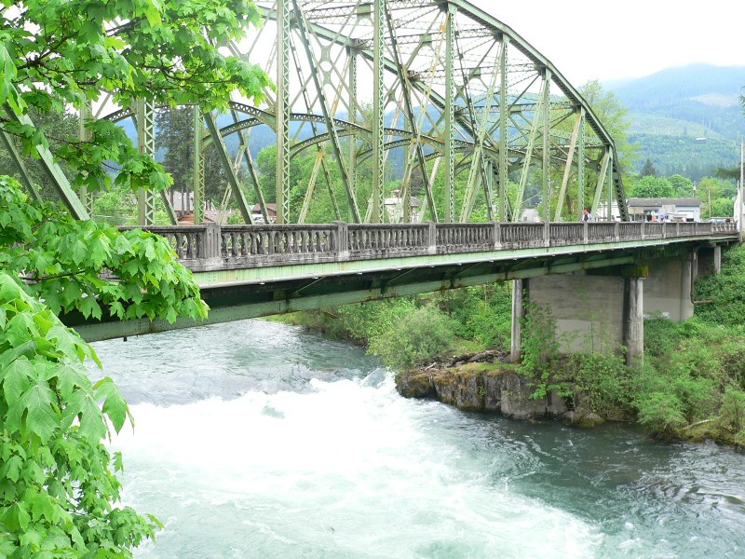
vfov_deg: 32.2
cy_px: 280
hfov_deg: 42.1
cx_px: 372
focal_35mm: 45
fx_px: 968
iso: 80
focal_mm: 7.5
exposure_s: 1/60
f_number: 2.8
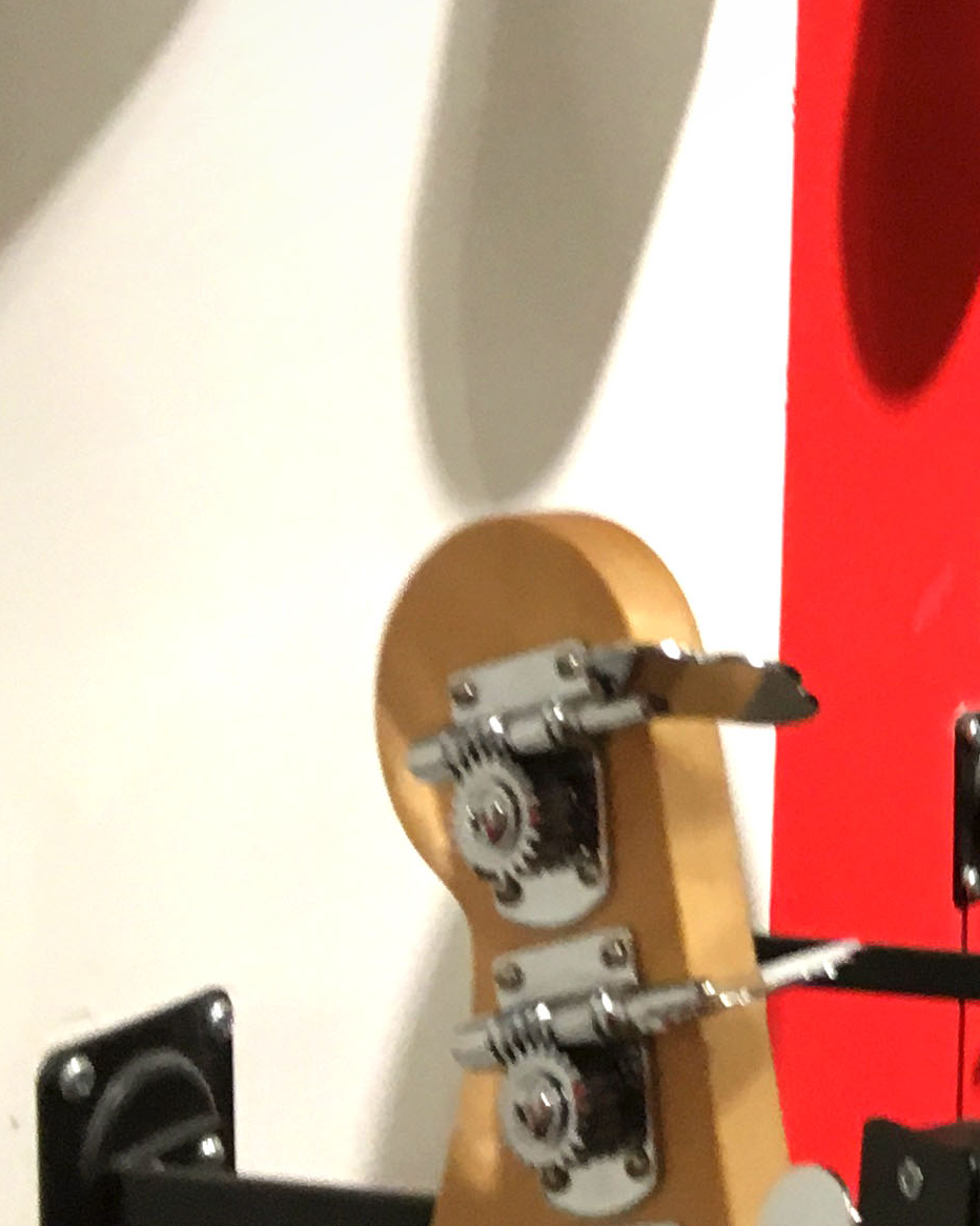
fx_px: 3553
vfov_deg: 19.4
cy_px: 273
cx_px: 1964
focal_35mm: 98
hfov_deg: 13.5
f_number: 2.2
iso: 125
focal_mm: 4.15
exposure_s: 1/33
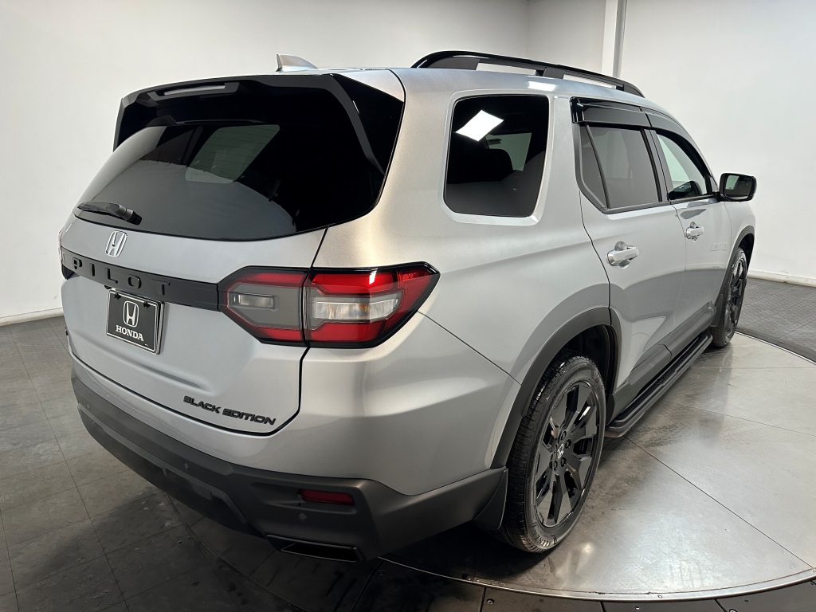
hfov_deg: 71.6
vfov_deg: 56.8
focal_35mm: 24
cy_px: 306
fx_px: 566
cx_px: 408
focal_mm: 6.86
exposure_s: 1/60
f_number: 1.78
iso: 320
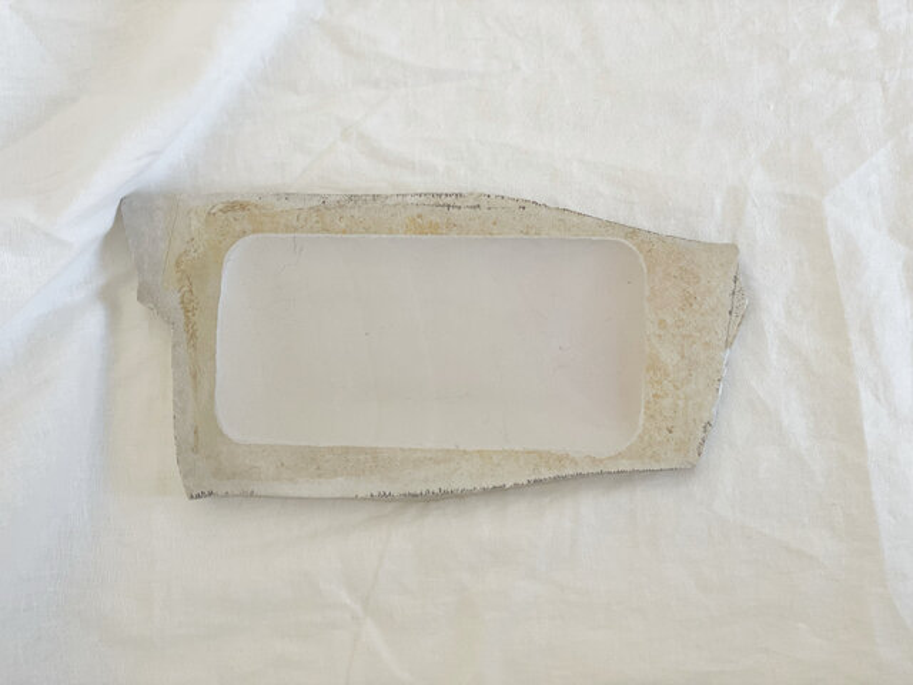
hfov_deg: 36.8
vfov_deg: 28.0
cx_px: 456
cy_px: 342
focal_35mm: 52
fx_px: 1372
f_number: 2
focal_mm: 6
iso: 50
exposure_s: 1/122
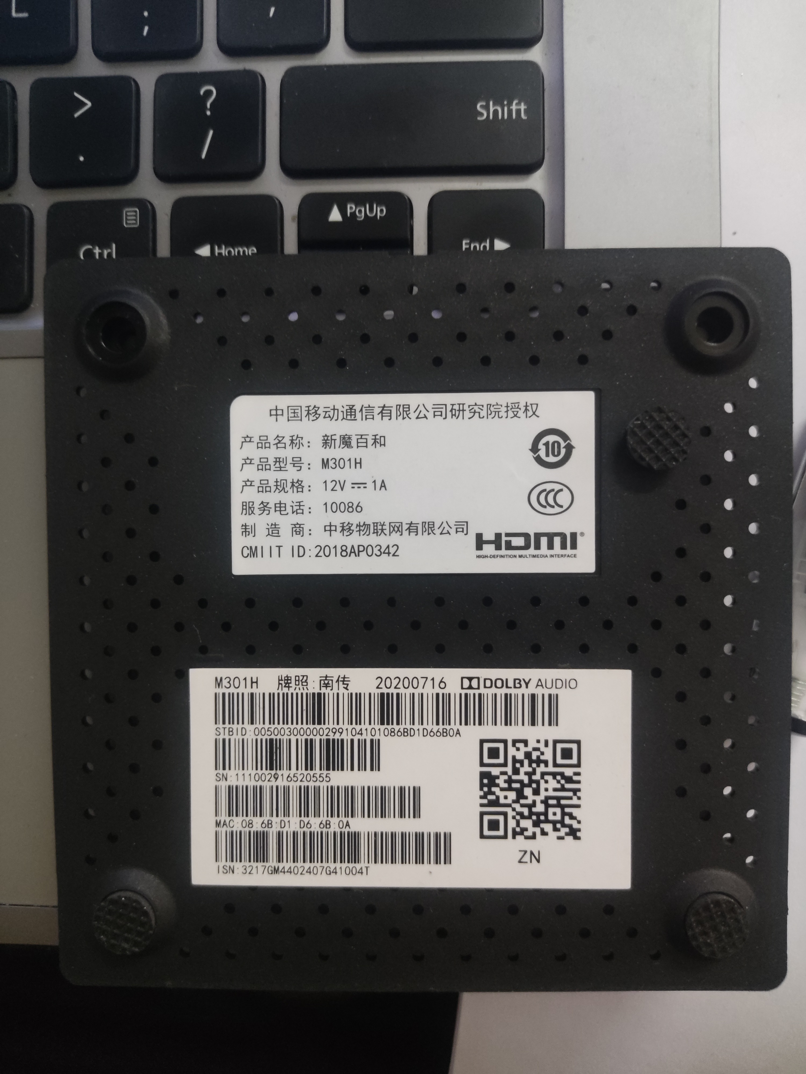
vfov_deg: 67.3
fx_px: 807
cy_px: 537
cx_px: 403
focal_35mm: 26
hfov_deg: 53.1
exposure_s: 1/33
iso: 1427
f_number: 1.79
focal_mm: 4.74
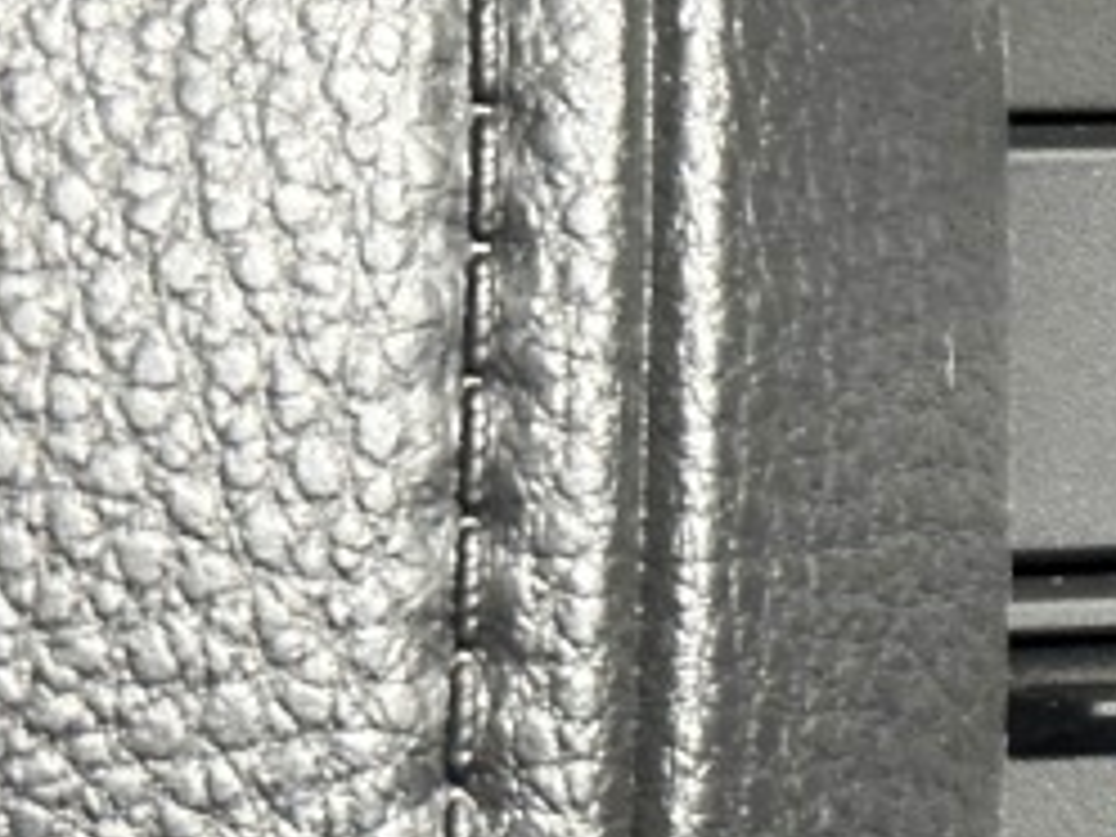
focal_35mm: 198
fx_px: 6383
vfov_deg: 7.5
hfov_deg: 9.6
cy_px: 680
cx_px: 1814
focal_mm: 6.86
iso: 400
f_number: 1.78
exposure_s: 1/40
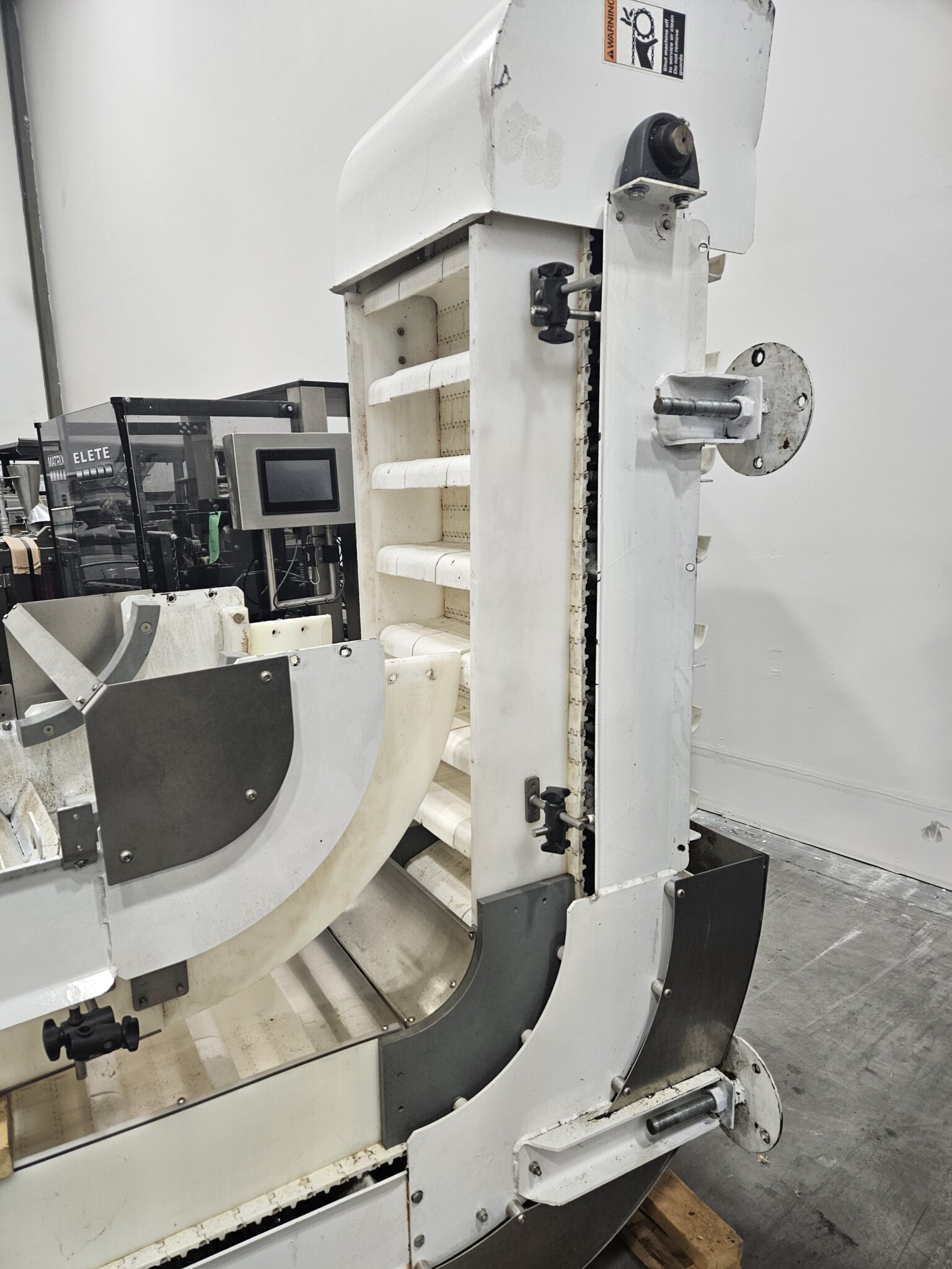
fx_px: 843
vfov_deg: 73.9
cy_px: 634
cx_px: 476
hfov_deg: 58.9
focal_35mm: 23
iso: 125
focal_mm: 5.4
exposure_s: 1/120
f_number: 1.8
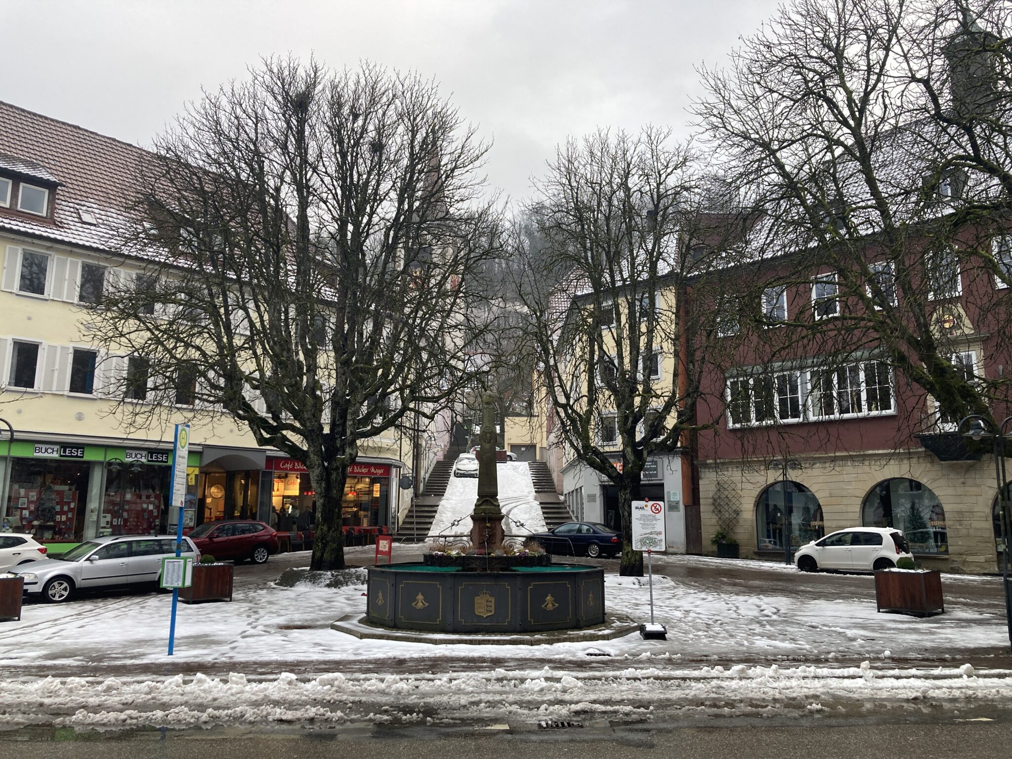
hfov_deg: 63.4
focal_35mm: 28
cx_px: 506
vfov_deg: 49.7
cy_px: 380
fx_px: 819
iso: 50
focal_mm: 3.99
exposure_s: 1/121
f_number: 1.8
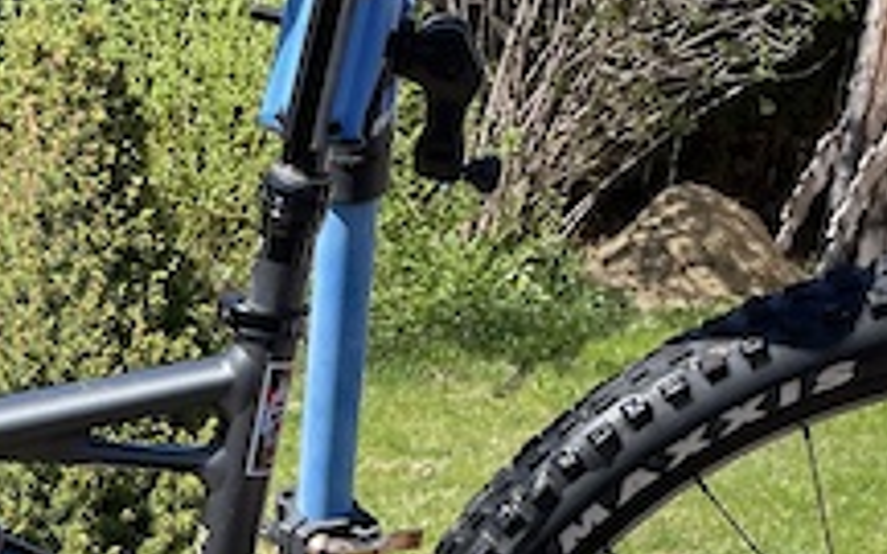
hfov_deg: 19.7
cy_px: 755
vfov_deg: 12.4
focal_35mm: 102
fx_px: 2466
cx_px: -21
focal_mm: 4.2
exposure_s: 1/1195
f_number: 1.6
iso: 32
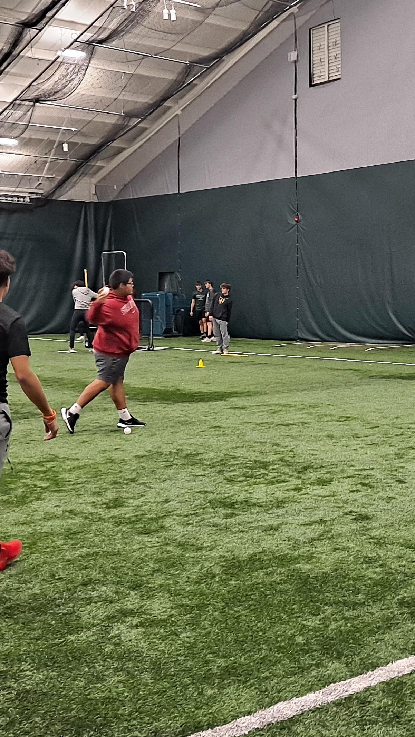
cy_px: 328
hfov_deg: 23.0
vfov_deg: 40.5
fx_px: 997
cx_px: 367
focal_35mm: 51
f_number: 2
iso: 400
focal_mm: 4.6
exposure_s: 1/60
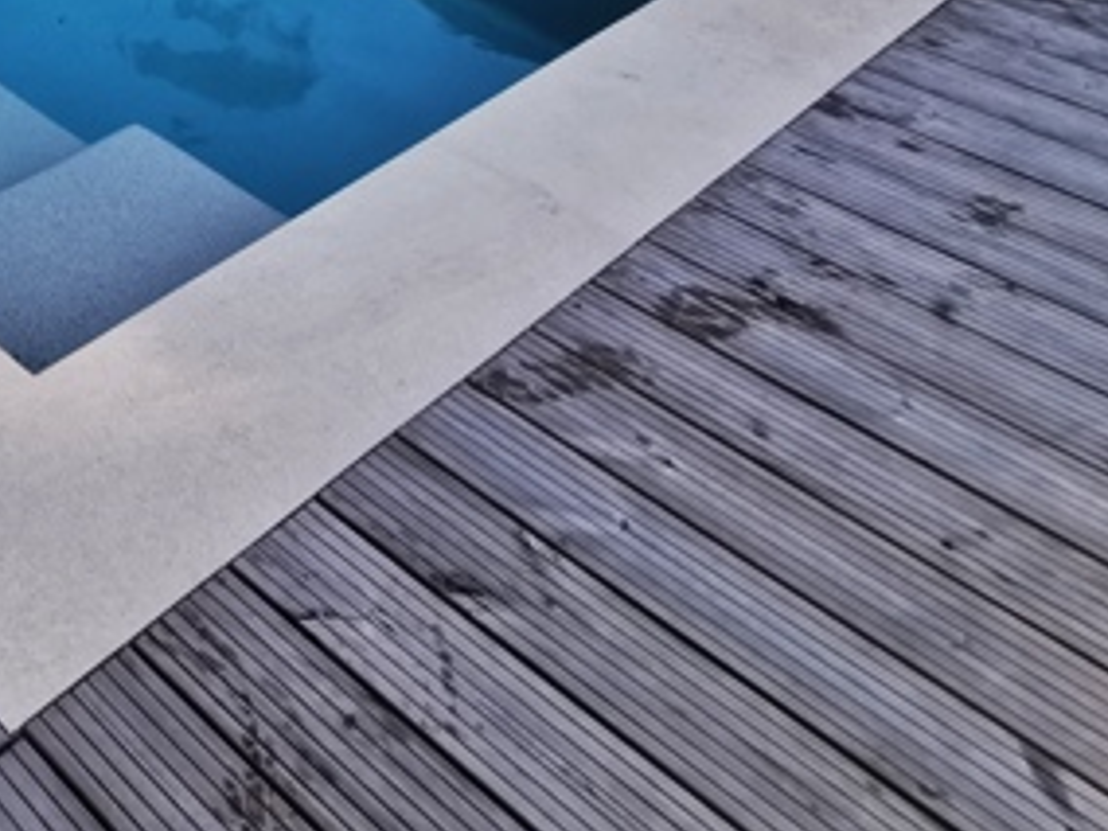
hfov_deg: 36.1
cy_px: -183
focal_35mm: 45
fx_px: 1440
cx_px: -94
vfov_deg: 27.9
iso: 50
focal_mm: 2.35
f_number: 2.2
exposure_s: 1/404
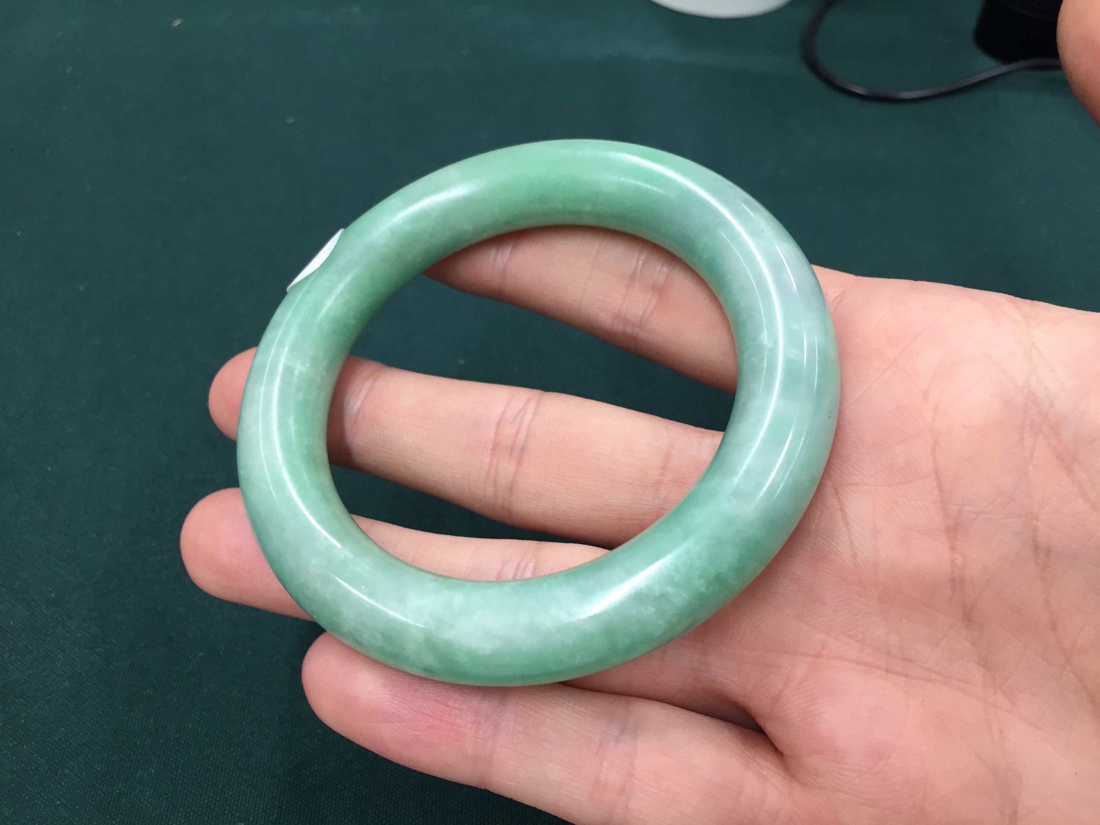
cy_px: 412
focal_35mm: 29
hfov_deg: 61.7
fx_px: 922
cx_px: 550
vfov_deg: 48.2
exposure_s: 1/30
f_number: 2.2
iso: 64
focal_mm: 4.15
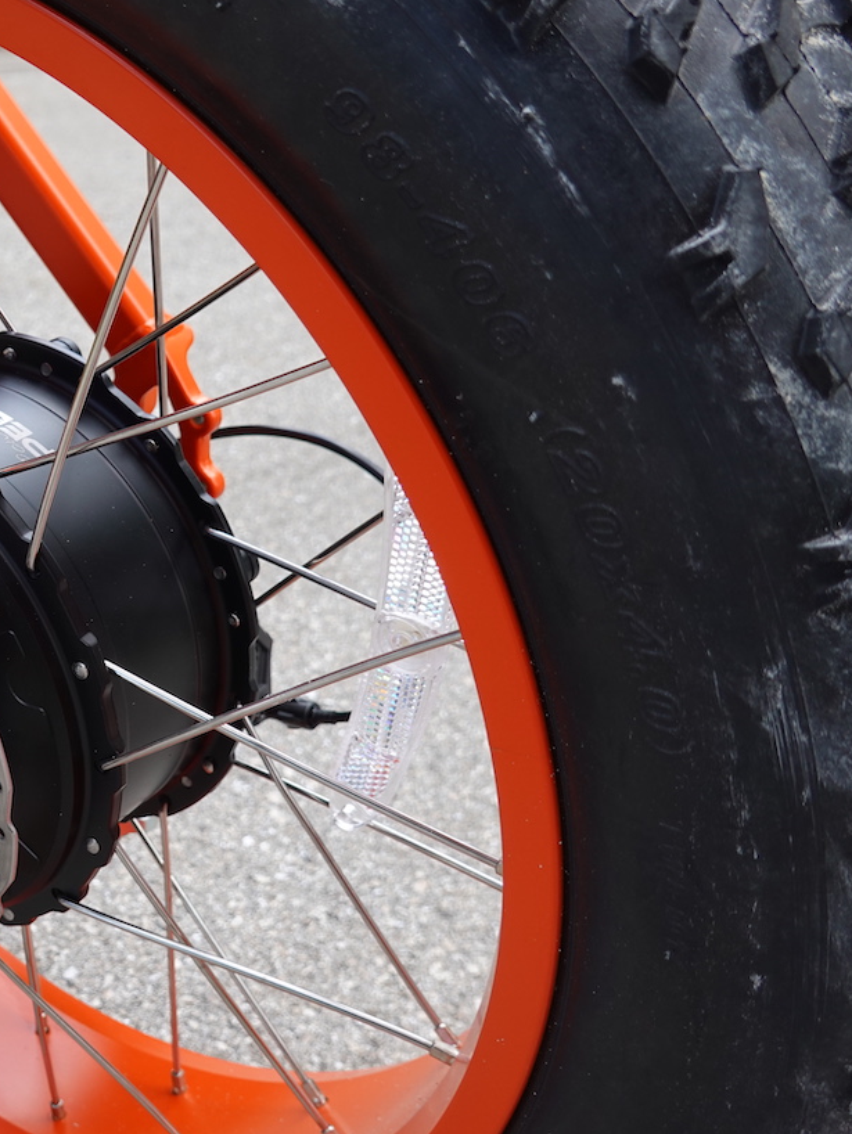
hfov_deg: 30.6
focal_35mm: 44
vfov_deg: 42.9
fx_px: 1443
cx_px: 6
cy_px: 563
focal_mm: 11.06
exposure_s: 1/125
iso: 100
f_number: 3.5
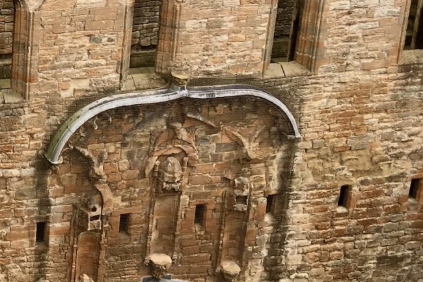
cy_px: -145
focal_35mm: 95
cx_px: -139
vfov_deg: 13.5
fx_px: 1116
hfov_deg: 19.6
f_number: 2.2
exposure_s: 1/718
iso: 25
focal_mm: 4.15
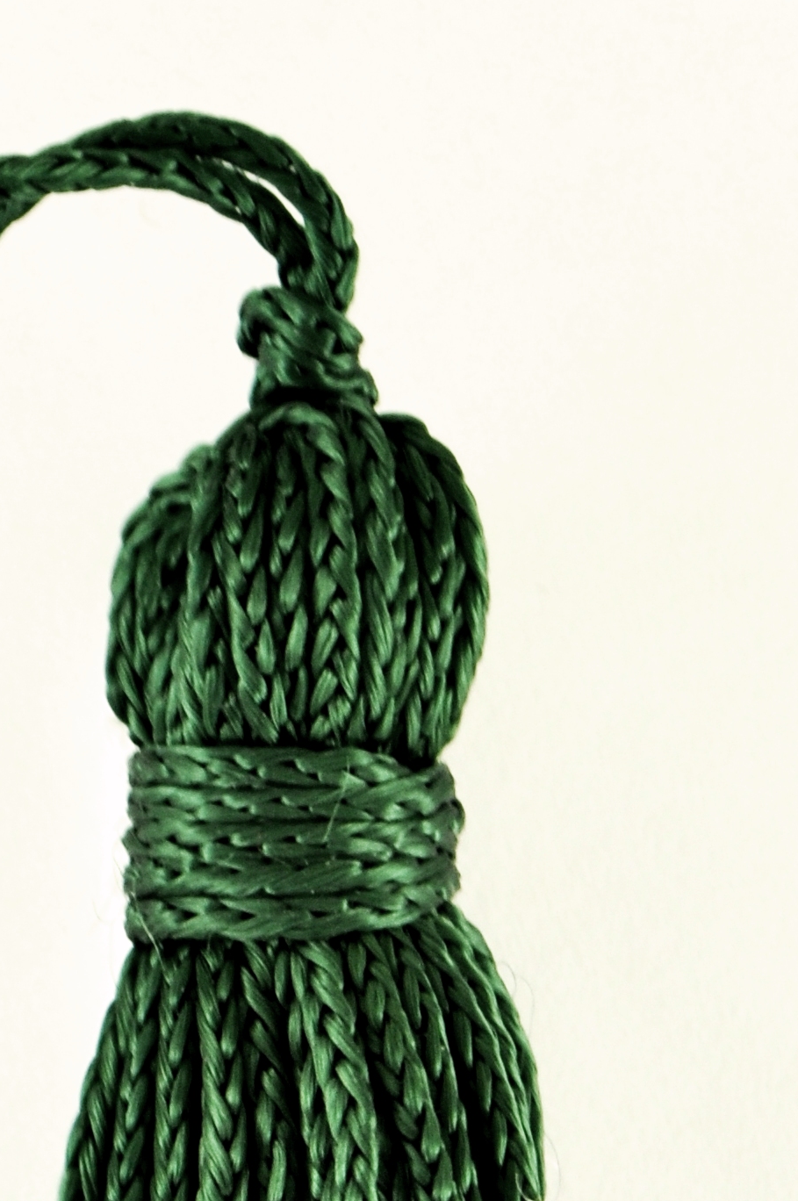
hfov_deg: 5.3
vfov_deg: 7.9
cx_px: 198
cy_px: 1650
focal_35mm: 259
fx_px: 8616
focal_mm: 55
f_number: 8
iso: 200
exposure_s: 1/30
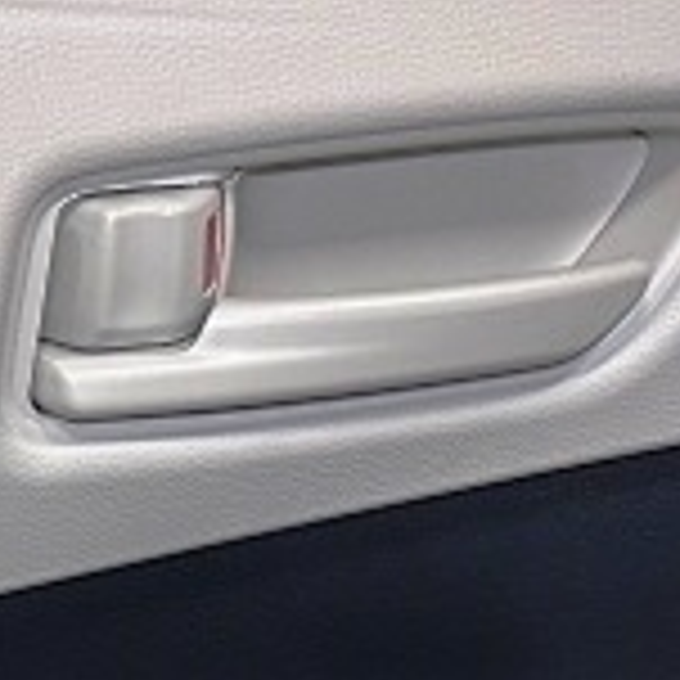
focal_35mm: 144
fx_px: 3200
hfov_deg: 11.9
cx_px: -99
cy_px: 901
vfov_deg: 11.8
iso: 250
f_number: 1.78
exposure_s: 1/60
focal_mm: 6.86
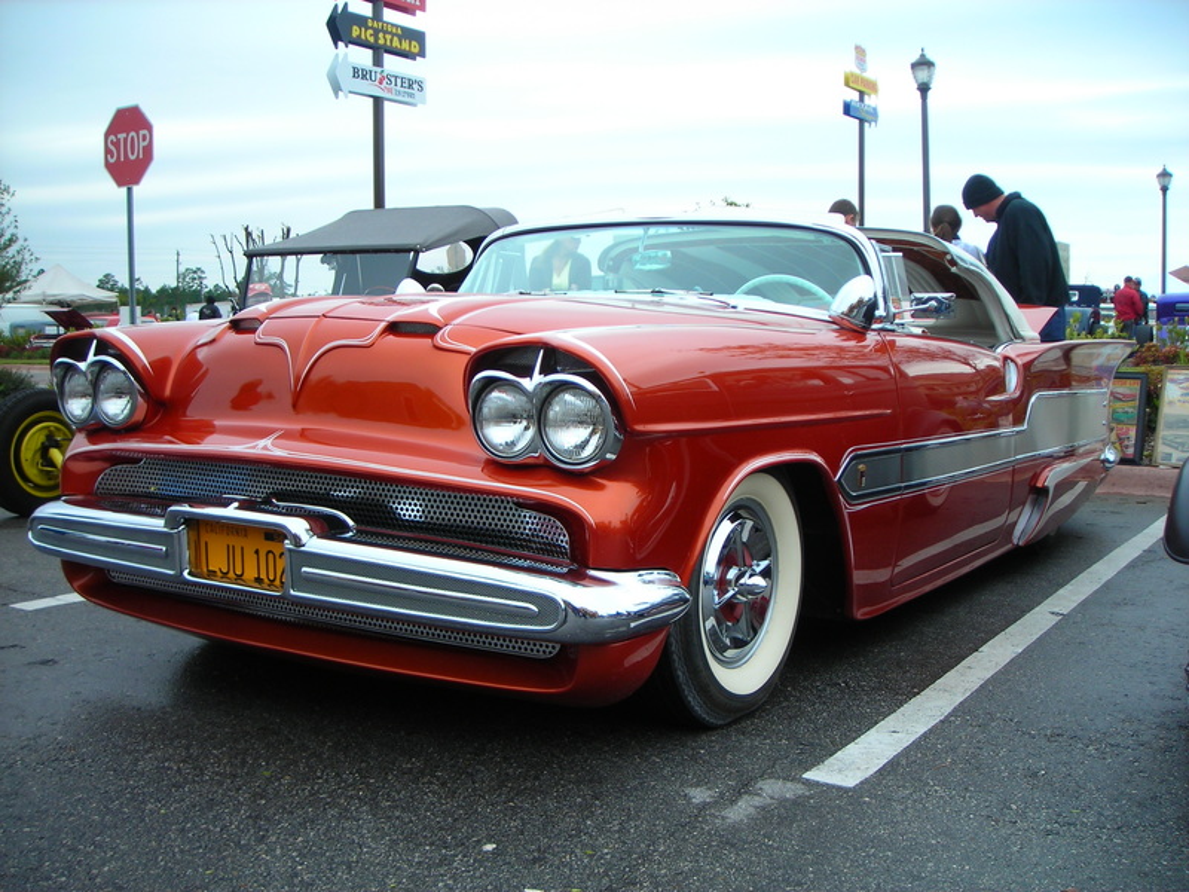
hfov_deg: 49.0
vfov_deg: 37.7
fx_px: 1305
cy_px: 446
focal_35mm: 38
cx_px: 594
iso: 50
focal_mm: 6.3
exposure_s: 1/139
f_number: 3.2
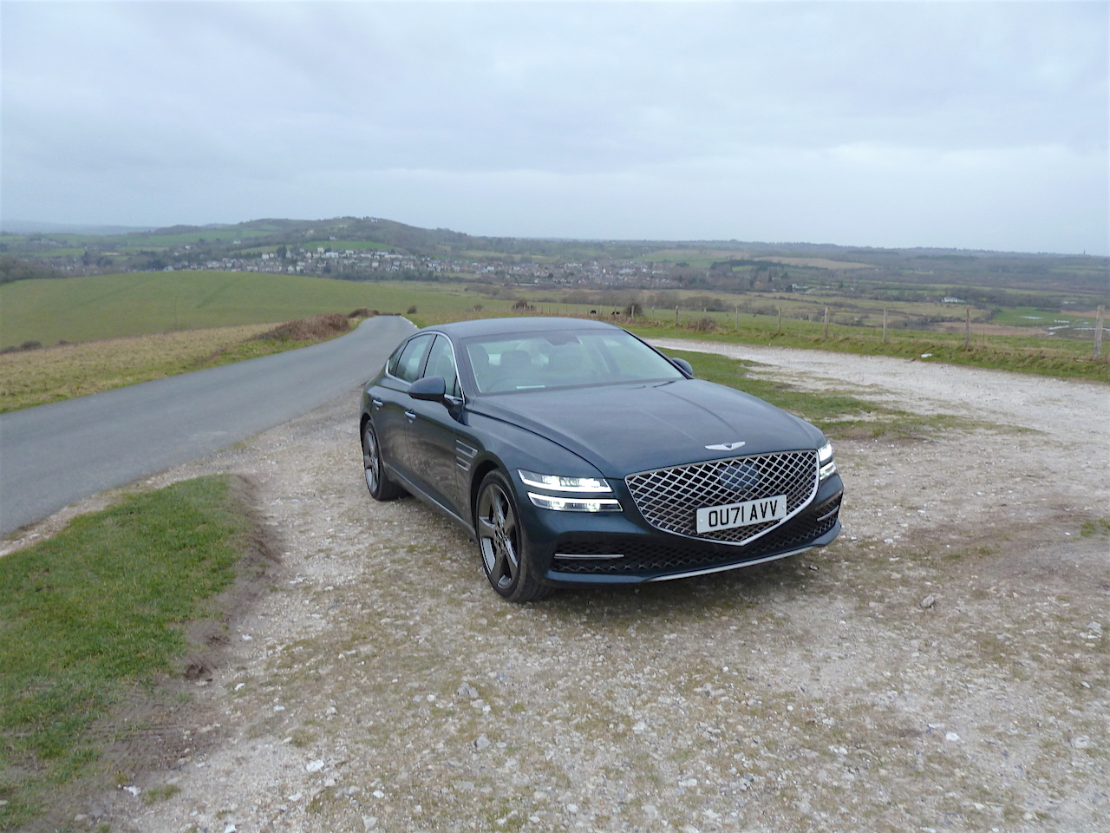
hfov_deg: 69.4
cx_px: 555
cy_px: 416
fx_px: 802
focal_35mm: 25
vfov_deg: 54.9
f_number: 3.3
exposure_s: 1/30
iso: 100
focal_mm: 4.1
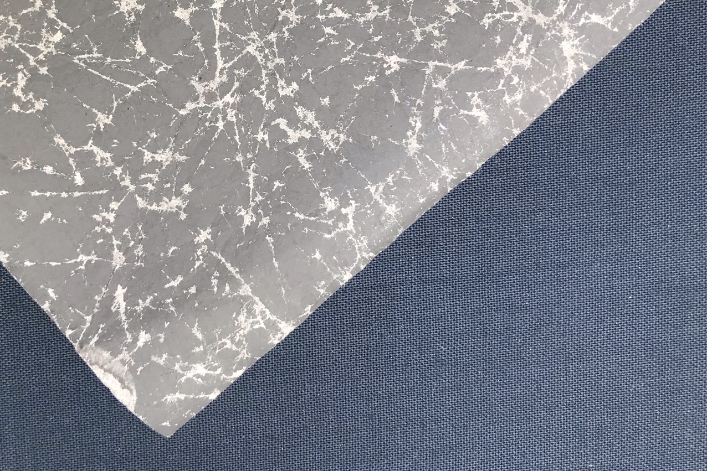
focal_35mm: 46
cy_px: 75
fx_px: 903
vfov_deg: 28.4
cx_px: 217
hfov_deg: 42.0
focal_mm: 3.99
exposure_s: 1/192
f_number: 1.8
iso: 20
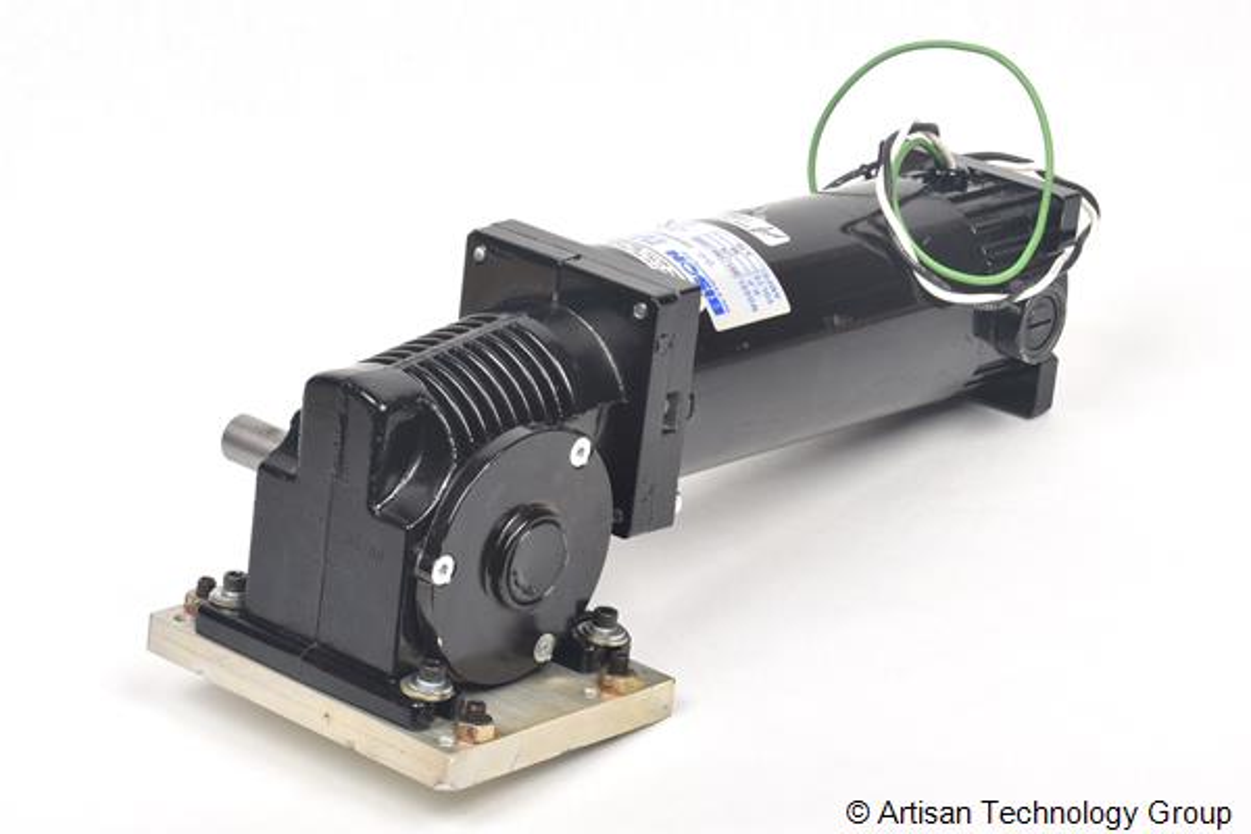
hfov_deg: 24.6
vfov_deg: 16.6
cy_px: 417
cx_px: 626
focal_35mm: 82
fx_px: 2867
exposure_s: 1/200
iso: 200
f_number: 13
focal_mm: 55
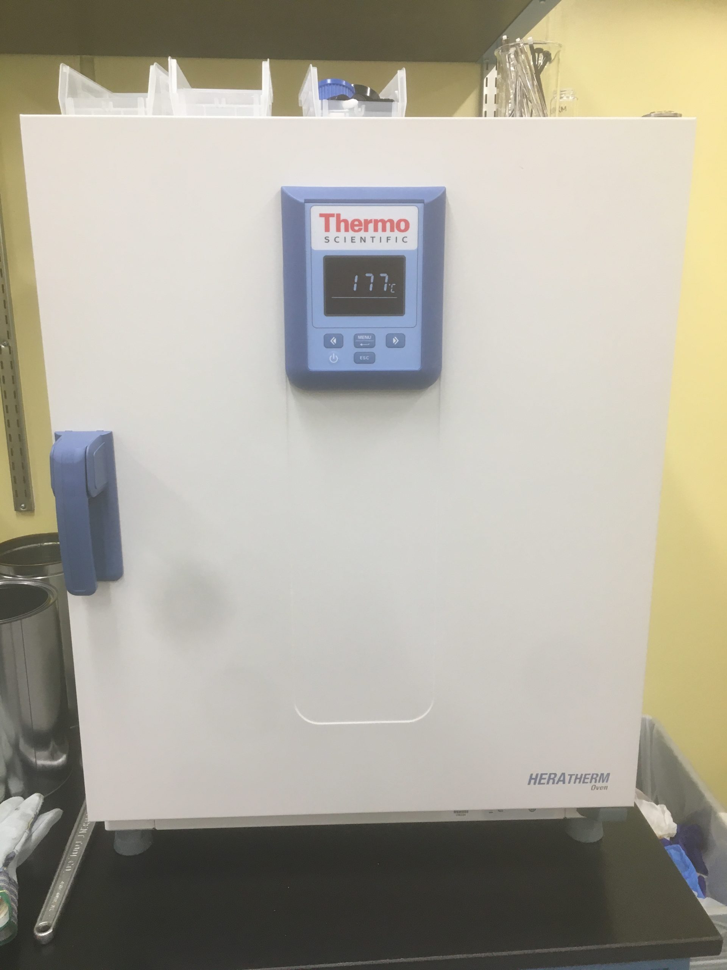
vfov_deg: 61.7
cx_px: 364
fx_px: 812
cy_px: 485
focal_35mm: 29
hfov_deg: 48.2
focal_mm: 4.15
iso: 32
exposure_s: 1/30
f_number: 2.2
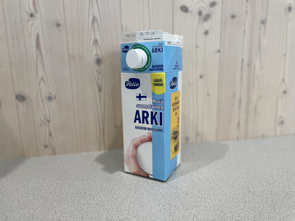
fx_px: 222
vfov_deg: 53.1
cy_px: 110
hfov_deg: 67.3
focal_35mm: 26
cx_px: 148
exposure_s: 1/100
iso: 80
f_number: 1.6
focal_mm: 4.2
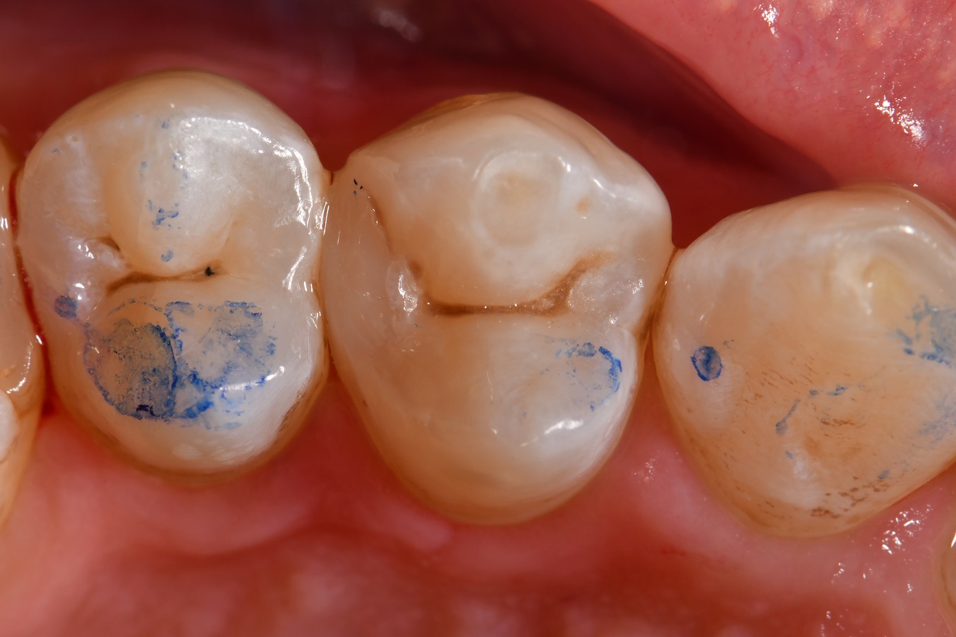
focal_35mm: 157
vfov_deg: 8.7
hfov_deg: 13.1
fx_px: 4167
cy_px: 318
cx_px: 478
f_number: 32
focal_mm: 105
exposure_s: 1/160
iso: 200
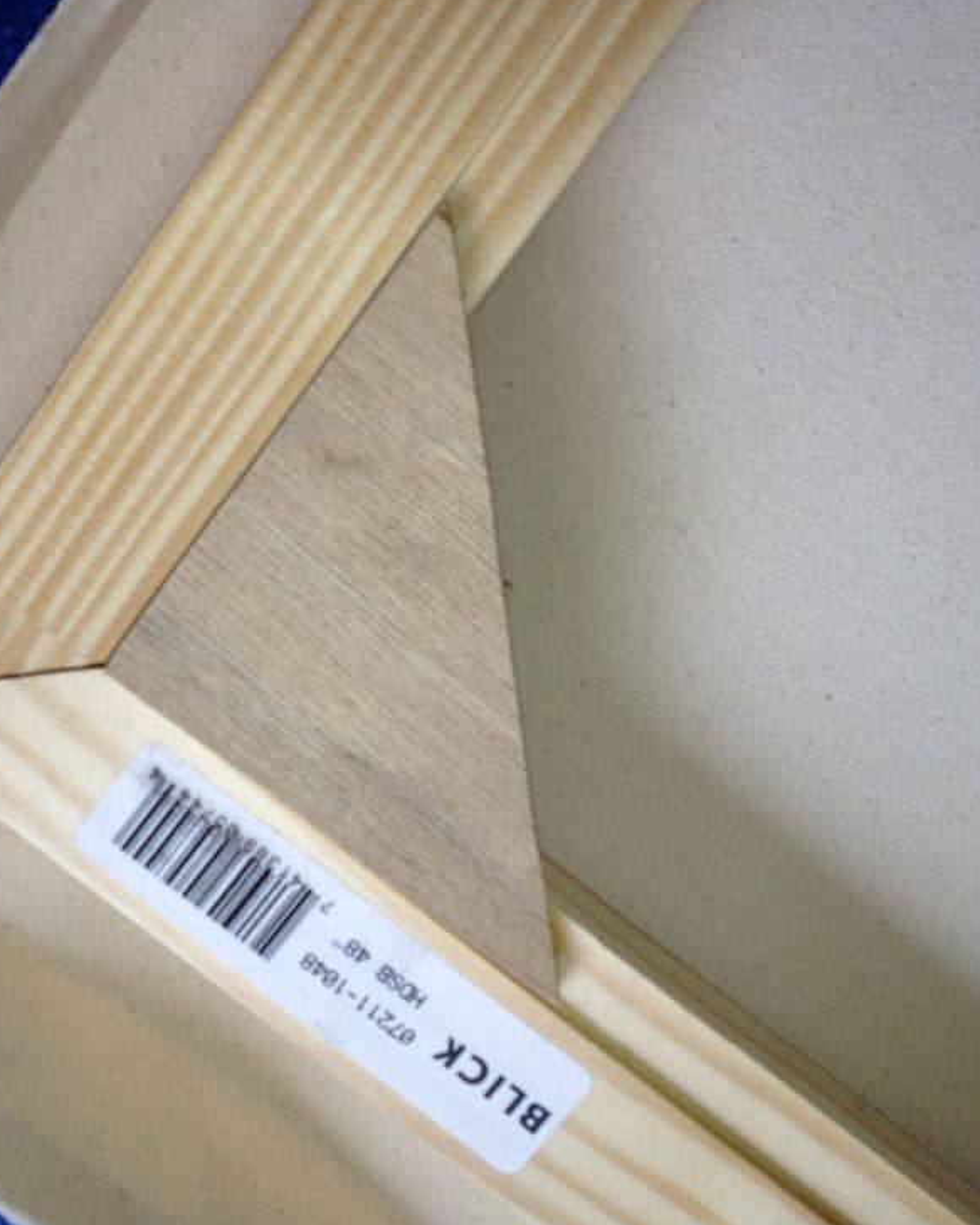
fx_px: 1741
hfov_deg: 31.3
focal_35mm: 48
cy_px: 610
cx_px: 378
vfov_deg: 38.8
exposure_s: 1/151
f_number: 2.4
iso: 50
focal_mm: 4.28
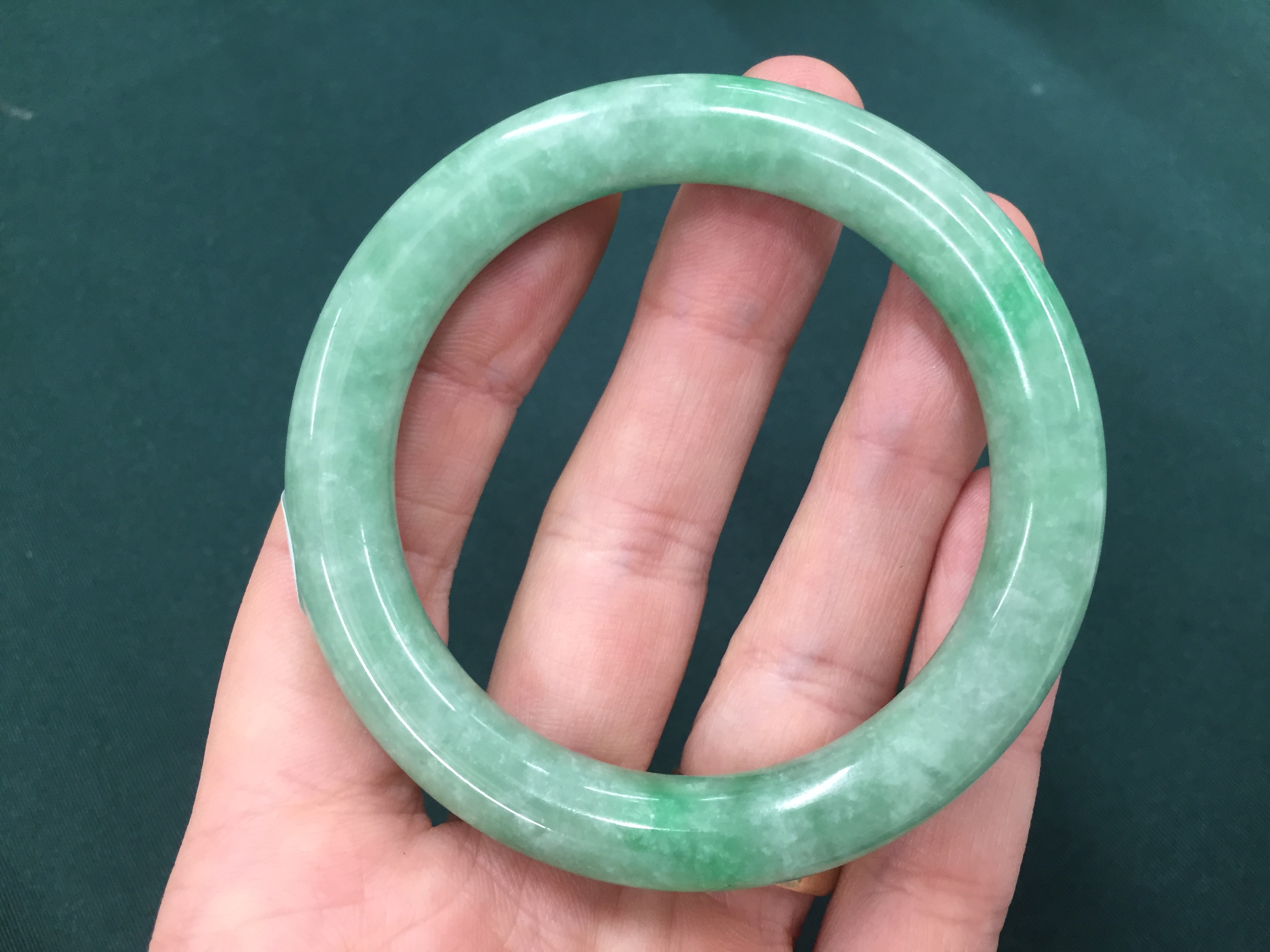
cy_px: 476
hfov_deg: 61.7
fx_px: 1064
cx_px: 635
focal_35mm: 29
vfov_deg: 48.2
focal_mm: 4.15
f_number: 2.2
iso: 125
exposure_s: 1/33
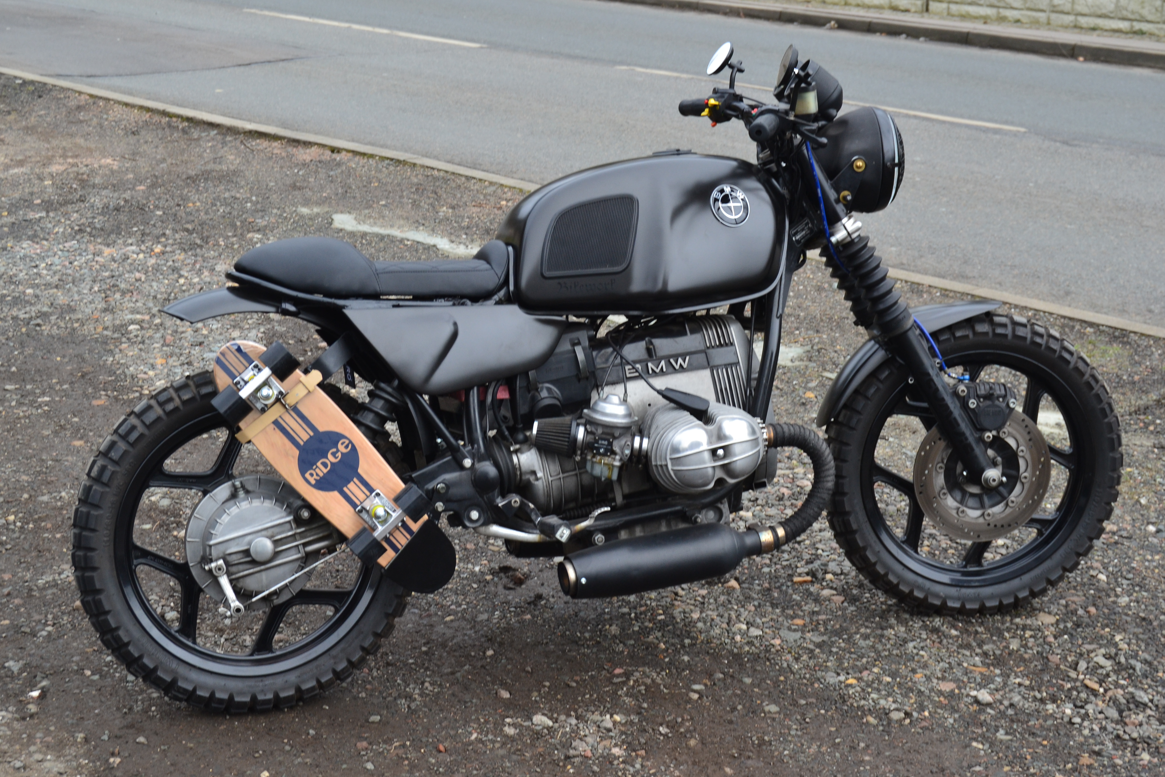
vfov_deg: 23.8
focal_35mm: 57
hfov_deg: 35.1
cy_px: 388
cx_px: 582
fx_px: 1844
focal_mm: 38
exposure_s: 1/60
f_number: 8
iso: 400
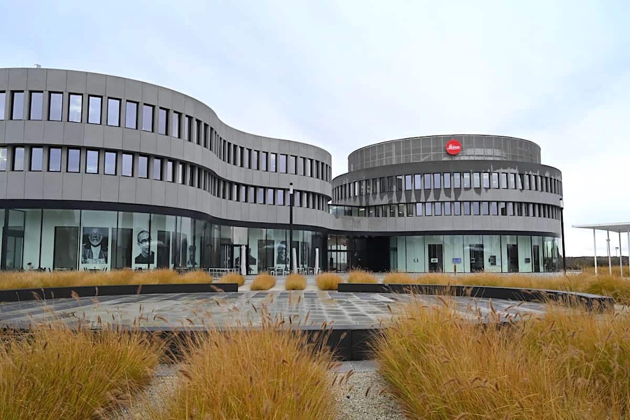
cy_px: 210
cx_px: 315
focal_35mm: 30
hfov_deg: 62.0
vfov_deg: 43.6
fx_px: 525
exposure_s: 1/200
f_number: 7.1
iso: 400
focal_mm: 30
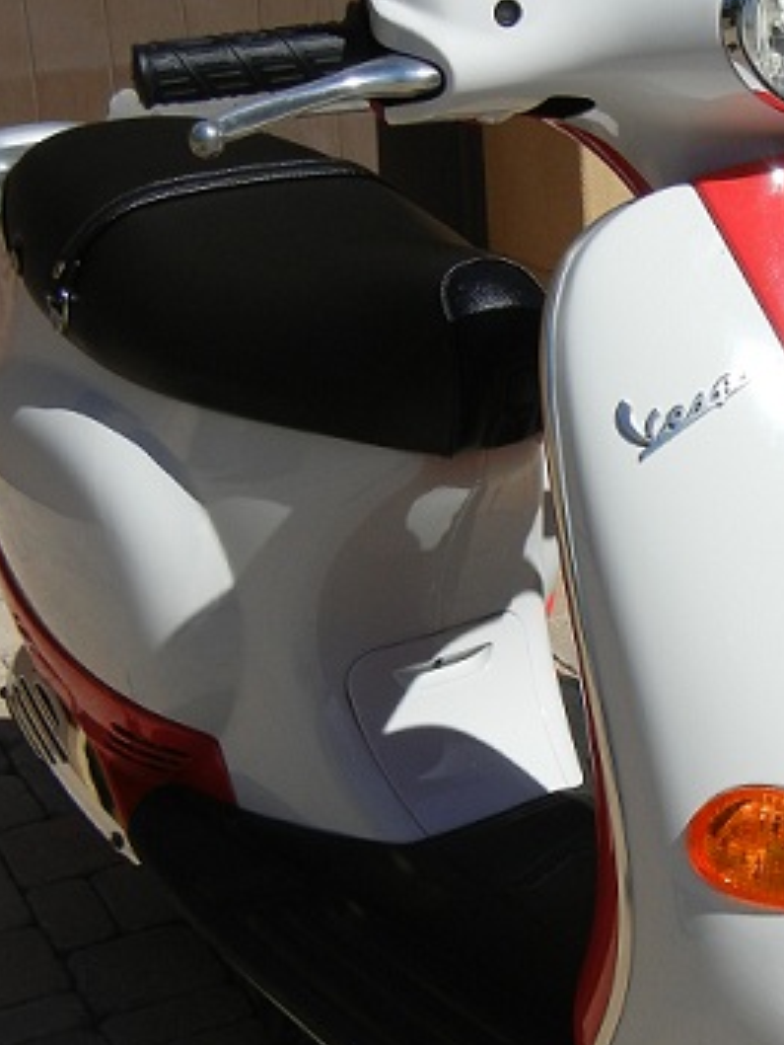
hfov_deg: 21.5
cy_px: 660
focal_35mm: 68
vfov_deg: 28.4
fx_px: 2052
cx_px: 583
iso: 160
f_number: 7
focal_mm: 5.4
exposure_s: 1/771
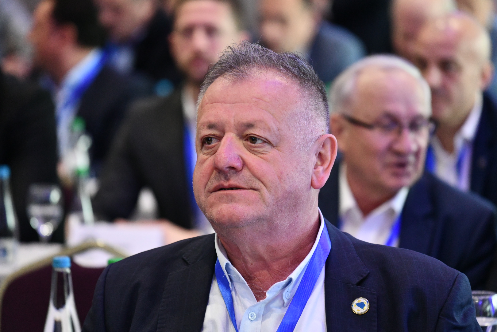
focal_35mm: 180
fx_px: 2485
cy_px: 166
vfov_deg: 7.6
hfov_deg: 11.4
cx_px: 248
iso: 6400
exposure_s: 1/200
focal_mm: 180
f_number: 4
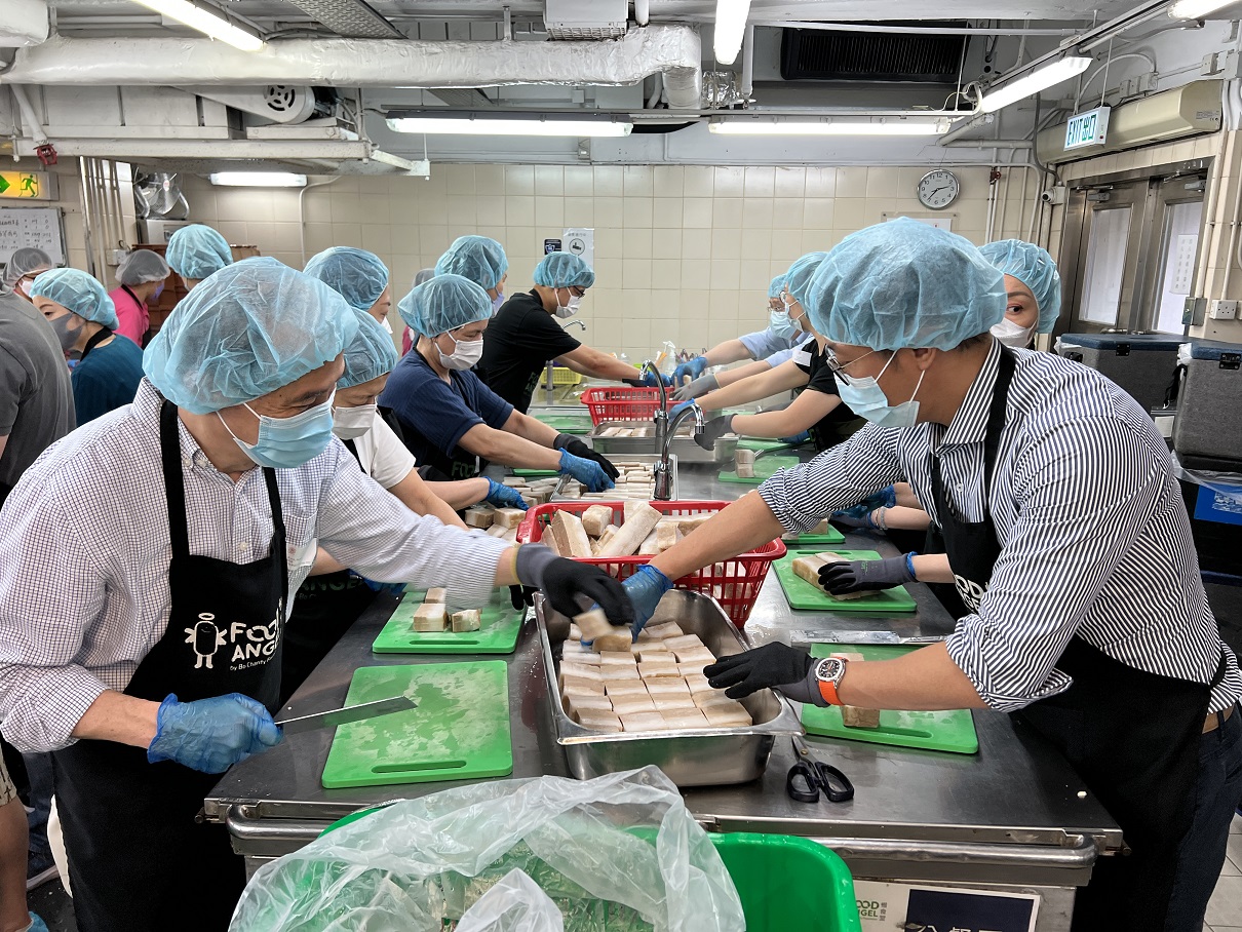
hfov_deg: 67.3
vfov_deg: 53.1
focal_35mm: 26
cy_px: 466
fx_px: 933
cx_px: 621
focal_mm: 5.7
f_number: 1.5
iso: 125
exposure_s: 1/100
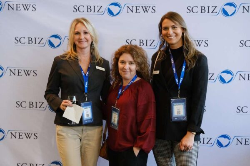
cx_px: 125
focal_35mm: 53
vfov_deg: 25.5
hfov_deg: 37.5
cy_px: 83
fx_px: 368
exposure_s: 1/60
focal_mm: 35.3
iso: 4000
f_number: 4
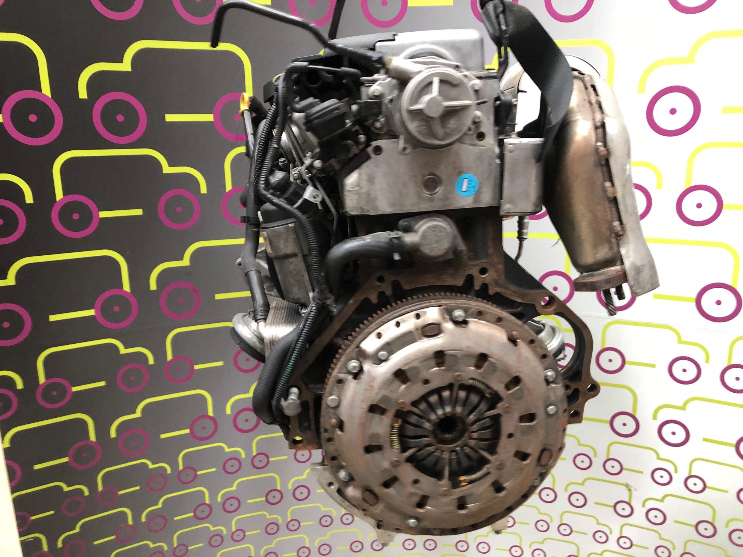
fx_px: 601
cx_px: 372
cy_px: 278
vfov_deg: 49.7
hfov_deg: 63.4
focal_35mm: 28
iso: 50
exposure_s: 1/15
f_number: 1.8
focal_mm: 3.99
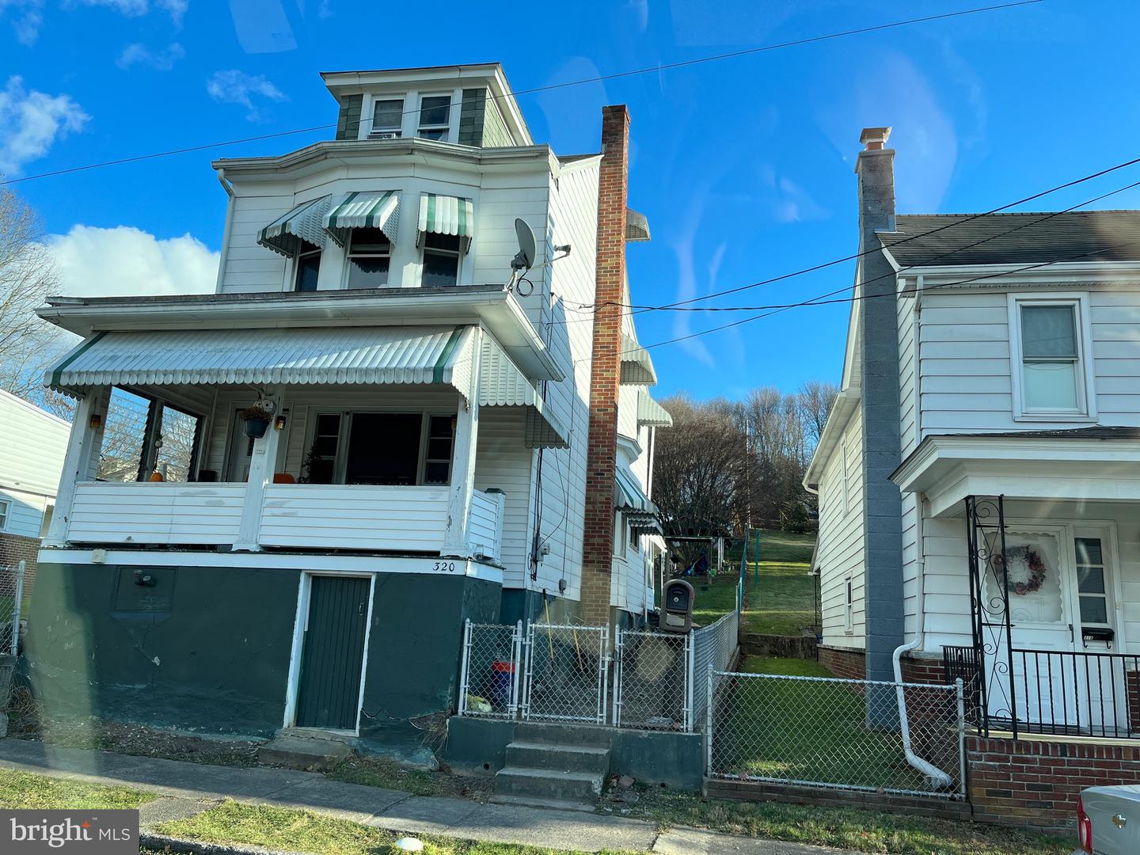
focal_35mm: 26
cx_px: 570
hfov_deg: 67.3
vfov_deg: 53.1
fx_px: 856
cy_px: 428
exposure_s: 1/1086
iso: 50
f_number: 1.6
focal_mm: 5.1
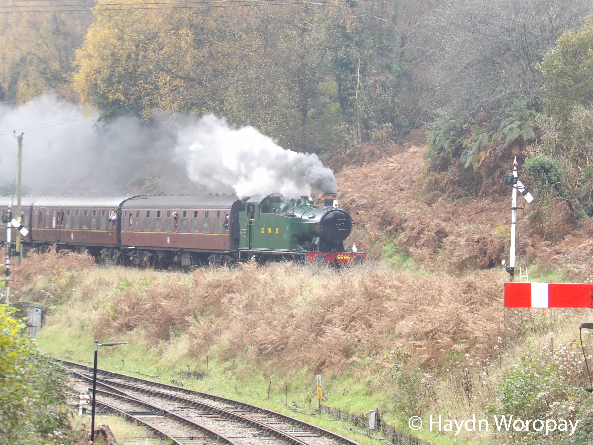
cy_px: 222
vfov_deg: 8.8
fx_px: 2895
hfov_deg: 11.7
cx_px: 296
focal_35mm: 169
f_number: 4.4
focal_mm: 30.2
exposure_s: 1/67
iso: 200
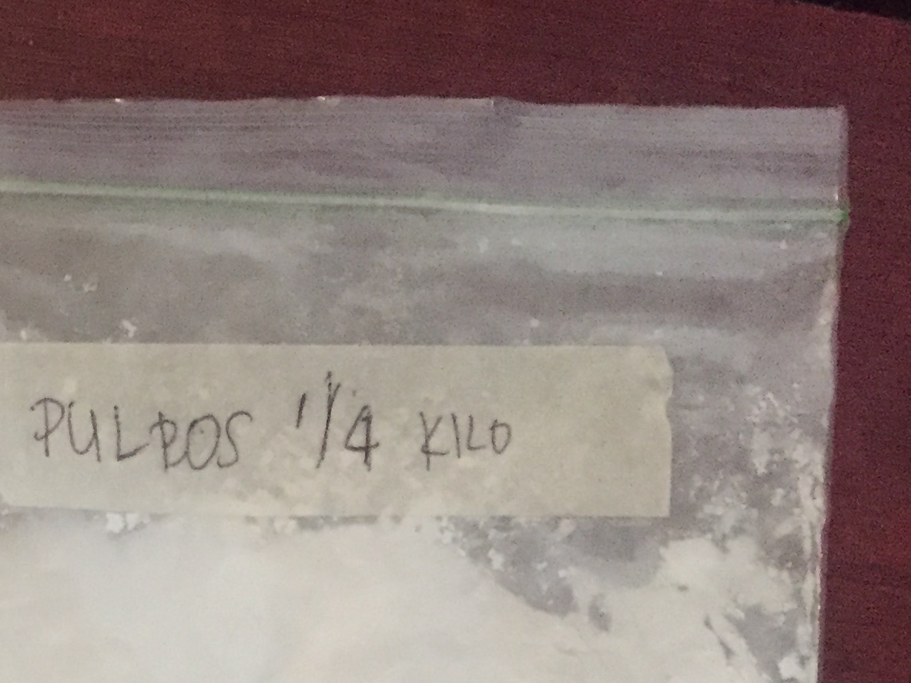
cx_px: -76
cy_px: 914
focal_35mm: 80
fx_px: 2105
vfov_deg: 17.2
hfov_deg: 23.1
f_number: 2.2
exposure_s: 1/15
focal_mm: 4.15
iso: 400
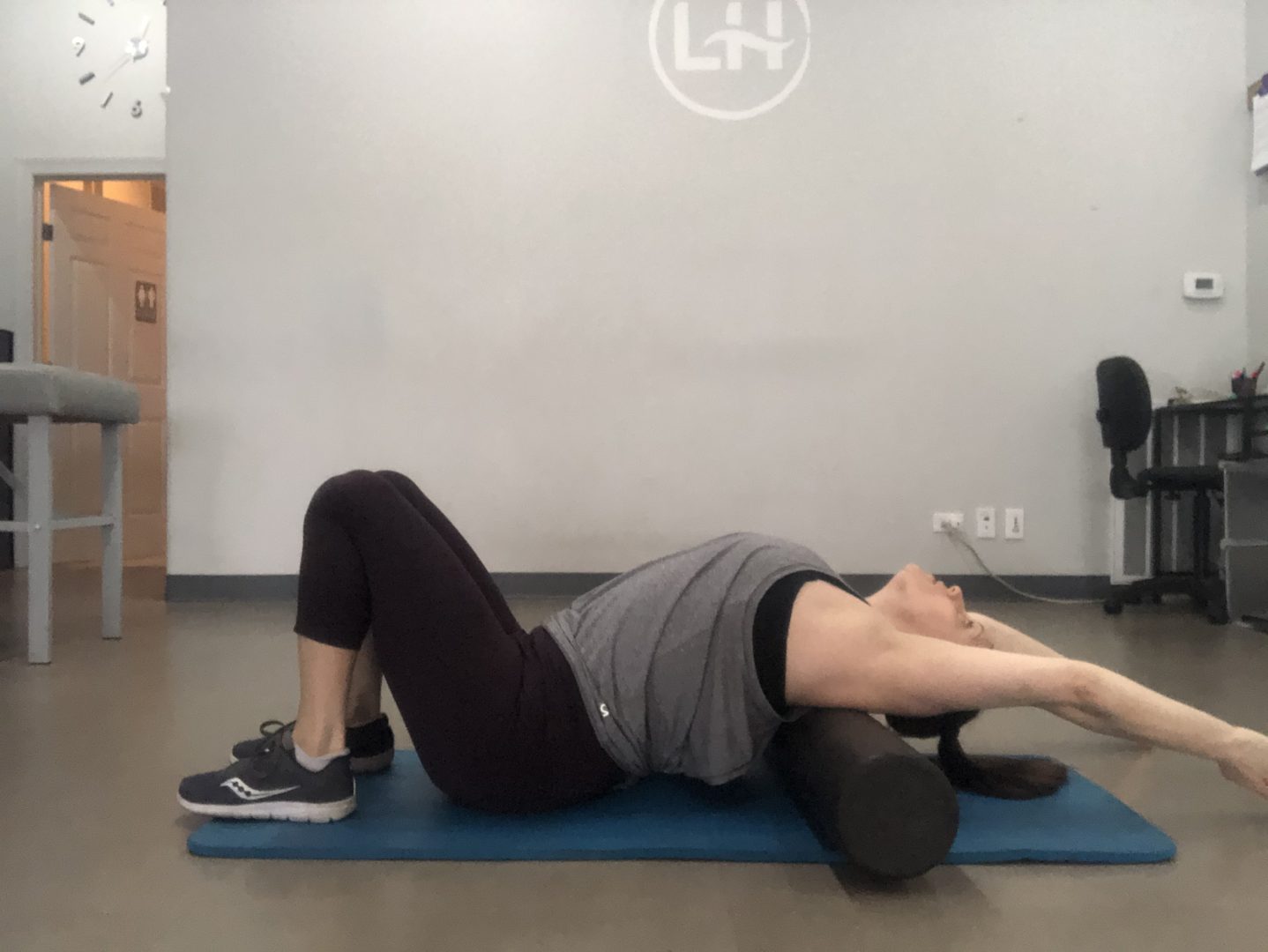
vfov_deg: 44.2
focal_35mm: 32
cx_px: 634
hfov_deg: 56.8
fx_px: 1173
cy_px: 476
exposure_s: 1/60
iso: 160
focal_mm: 2.87
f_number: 2.2
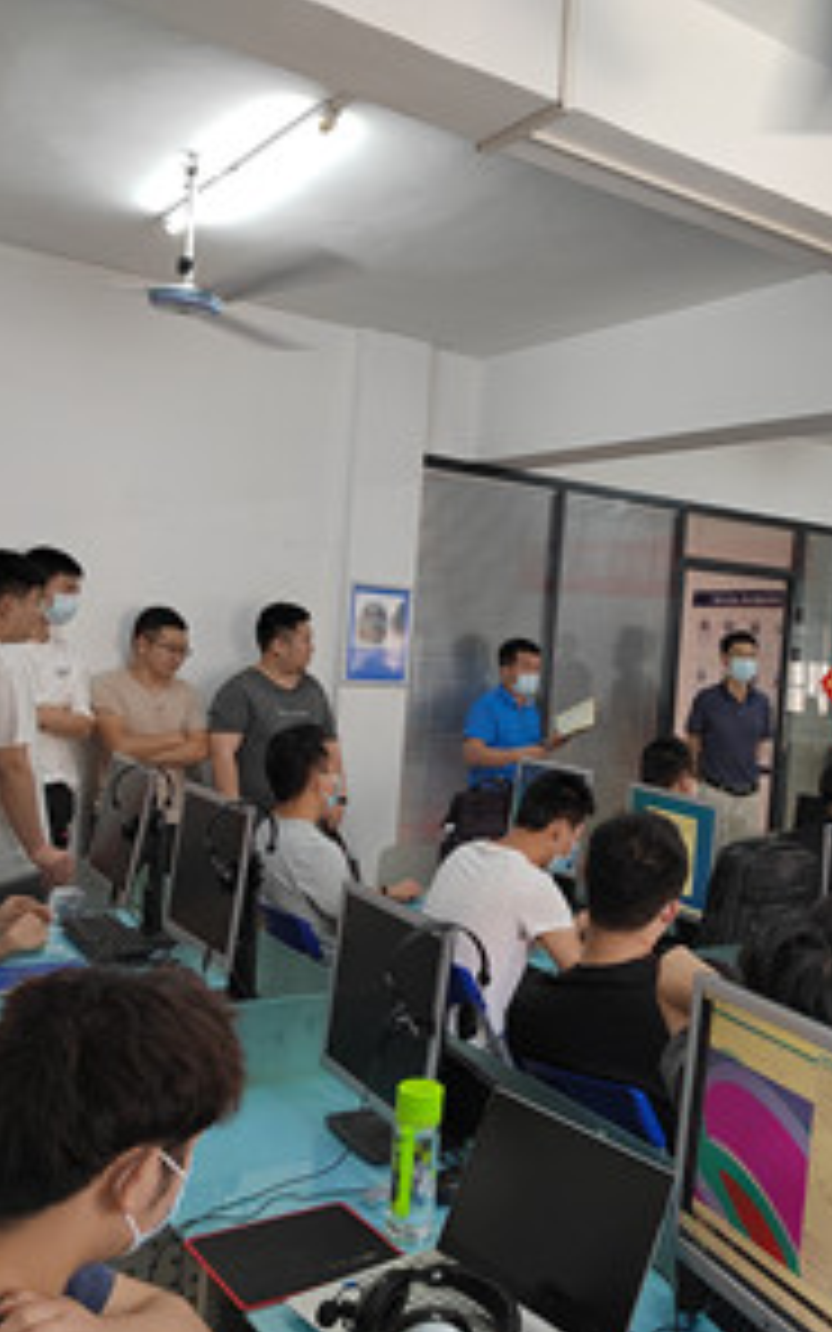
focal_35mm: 33
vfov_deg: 58.1
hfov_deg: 37.8
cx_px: 571
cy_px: 670
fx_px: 1197
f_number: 1.9
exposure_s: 1/100
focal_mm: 5.52
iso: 1134
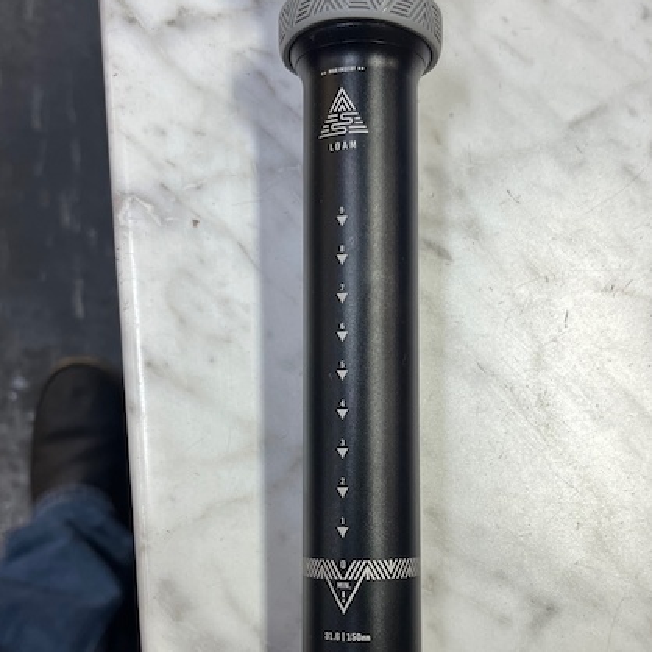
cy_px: 402
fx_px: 938
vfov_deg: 38.1
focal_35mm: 44
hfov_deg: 38.3
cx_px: 343
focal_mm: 5.1
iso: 64
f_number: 1.6
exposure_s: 1/120
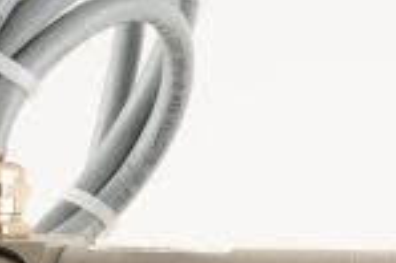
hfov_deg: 10.1
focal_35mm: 201
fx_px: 2209
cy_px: 379
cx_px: 436
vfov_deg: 6.7
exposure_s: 1/160
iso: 1600
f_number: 13
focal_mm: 50
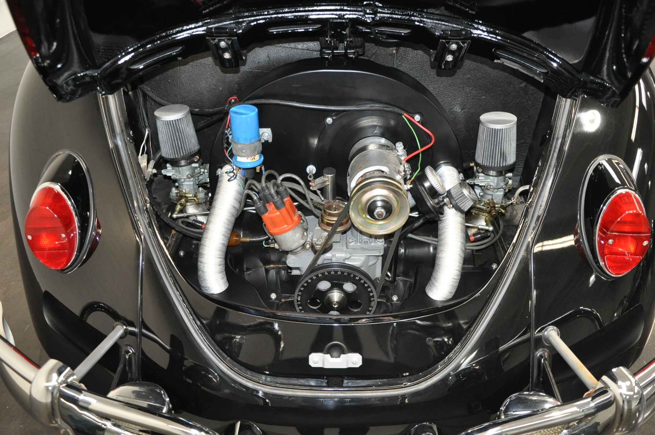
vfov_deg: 41.6
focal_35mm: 32
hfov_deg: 59.6
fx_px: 572
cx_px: 328
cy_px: 218
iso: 800
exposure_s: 1/60
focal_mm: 21
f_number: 3.8
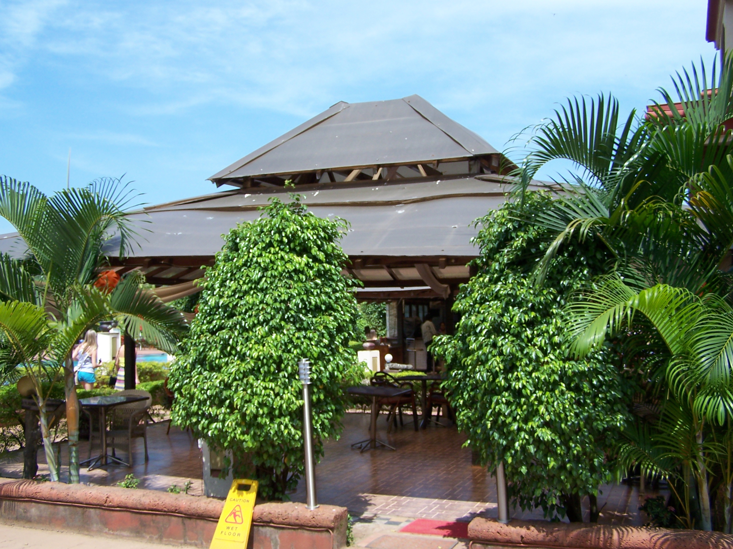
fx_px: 805
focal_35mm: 38
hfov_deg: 49.0
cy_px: 274
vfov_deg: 37.7
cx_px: 366
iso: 80
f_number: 2.8
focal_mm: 6.3
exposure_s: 1/800
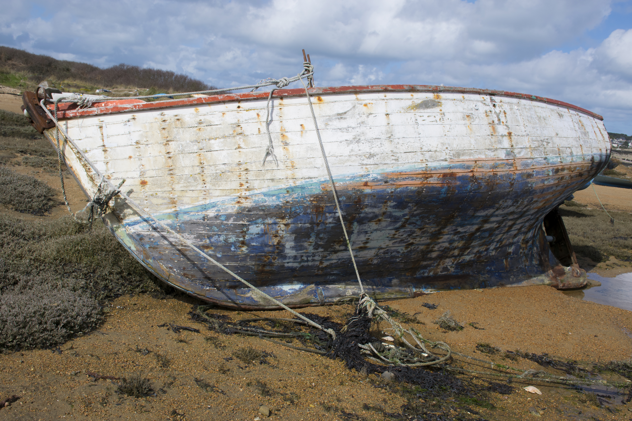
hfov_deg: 49.6
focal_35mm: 39
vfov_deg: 34.2
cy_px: 210
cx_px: 316
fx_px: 685
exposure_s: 1/500
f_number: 11
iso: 200
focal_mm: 26
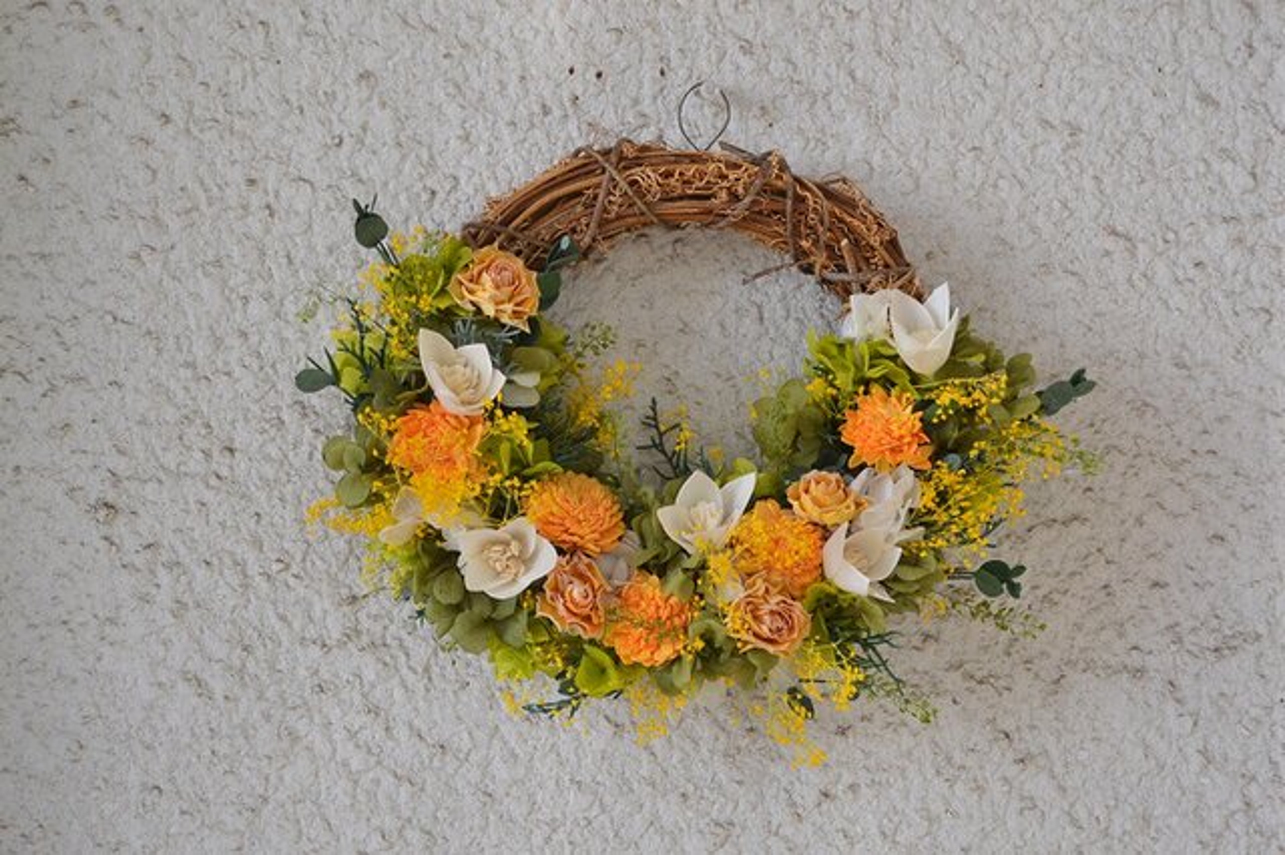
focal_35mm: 54
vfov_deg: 25.0
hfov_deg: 36.9
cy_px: 428
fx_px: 1926
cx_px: 642
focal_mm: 36
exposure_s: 1/125
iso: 400
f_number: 5.6
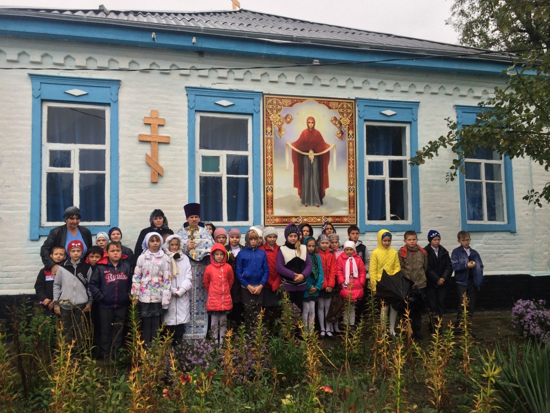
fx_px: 461
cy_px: 206
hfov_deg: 61.7
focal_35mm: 29
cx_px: 275
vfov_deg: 48.2
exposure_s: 1/125
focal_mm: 4.15
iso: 32
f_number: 2.2
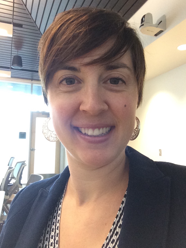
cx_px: 93
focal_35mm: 33
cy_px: 124
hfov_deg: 42.9
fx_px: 236
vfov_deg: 55.4
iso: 320
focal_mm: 2.15
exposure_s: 1/30
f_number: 2.4
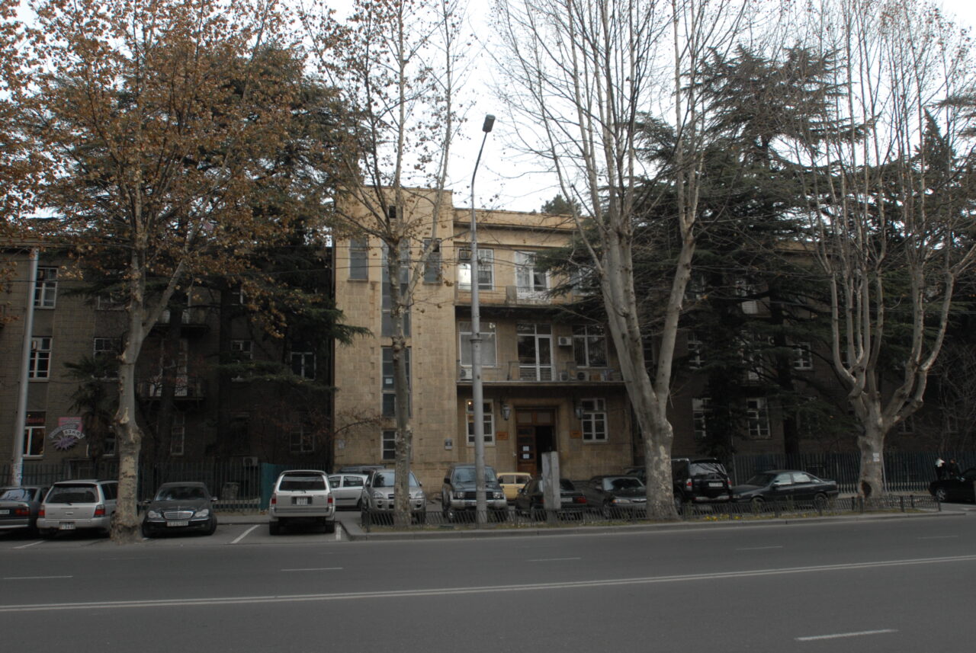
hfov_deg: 70.4
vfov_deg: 50.5
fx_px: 692
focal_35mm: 26
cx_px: 488
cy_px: 326
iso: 400
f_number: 5.6
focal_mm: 17
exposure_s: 1/350
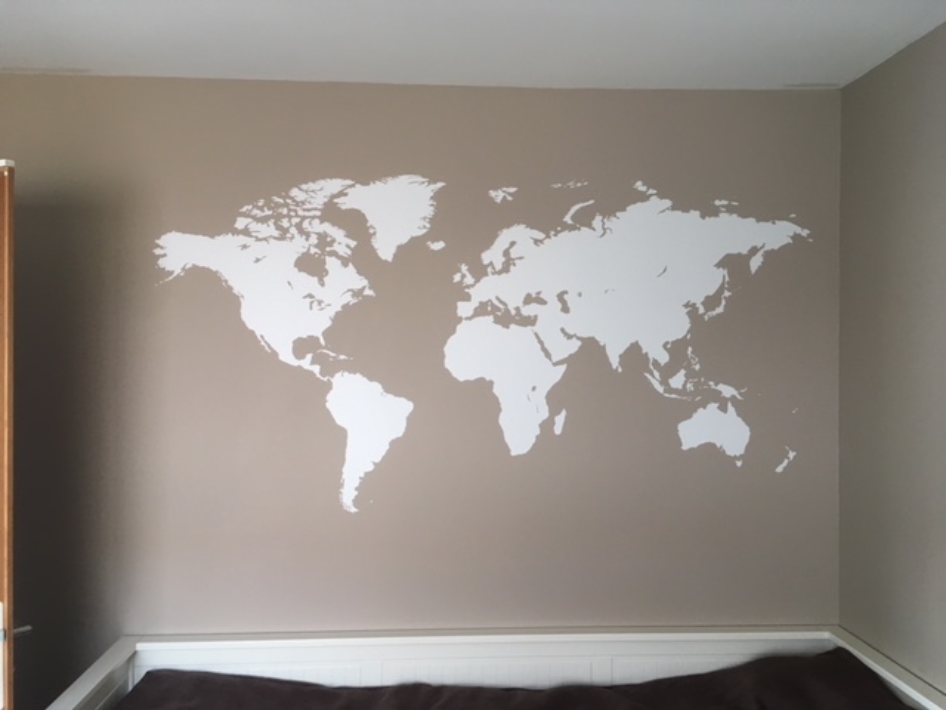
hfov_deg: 61.7
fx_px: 793
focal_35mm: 29
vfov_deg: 48.2
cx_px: 473
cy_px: 355
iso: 100
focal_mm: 4.15
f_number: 2.2
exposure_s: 1/33
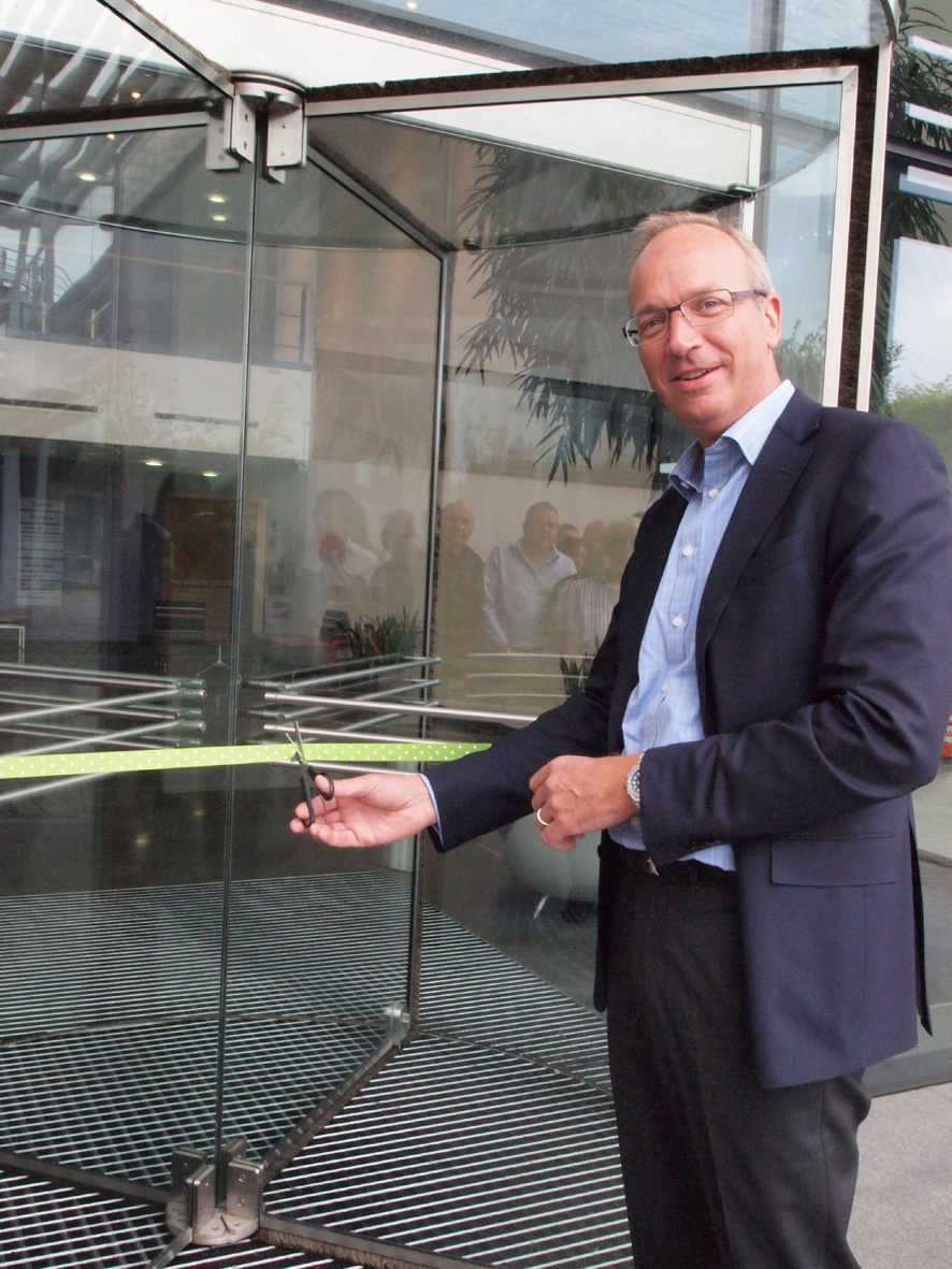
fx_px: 1247
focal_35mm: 34
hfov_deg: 41.8
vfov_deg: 54.0
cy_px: 634
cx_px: 476
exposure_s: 1/30
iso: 1600
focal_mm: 17
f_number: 22
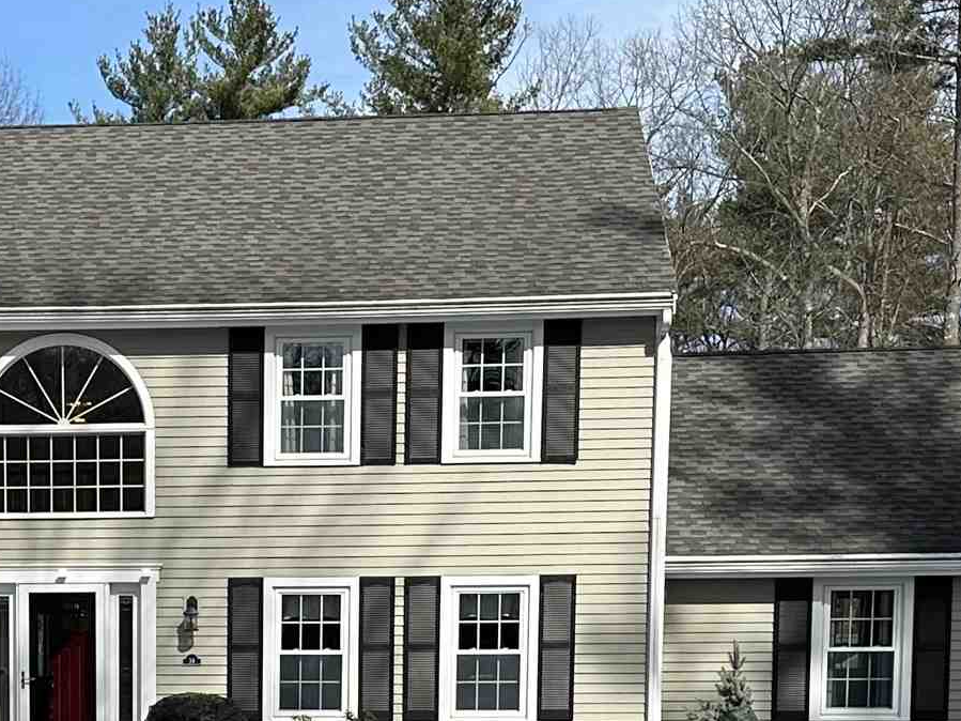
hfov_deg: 23.2
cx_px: 88
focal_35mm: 82
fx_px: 2276
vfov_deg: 17.2
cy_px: 843
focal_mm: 6.86
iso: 80
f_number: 1.78
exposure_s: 1/4545
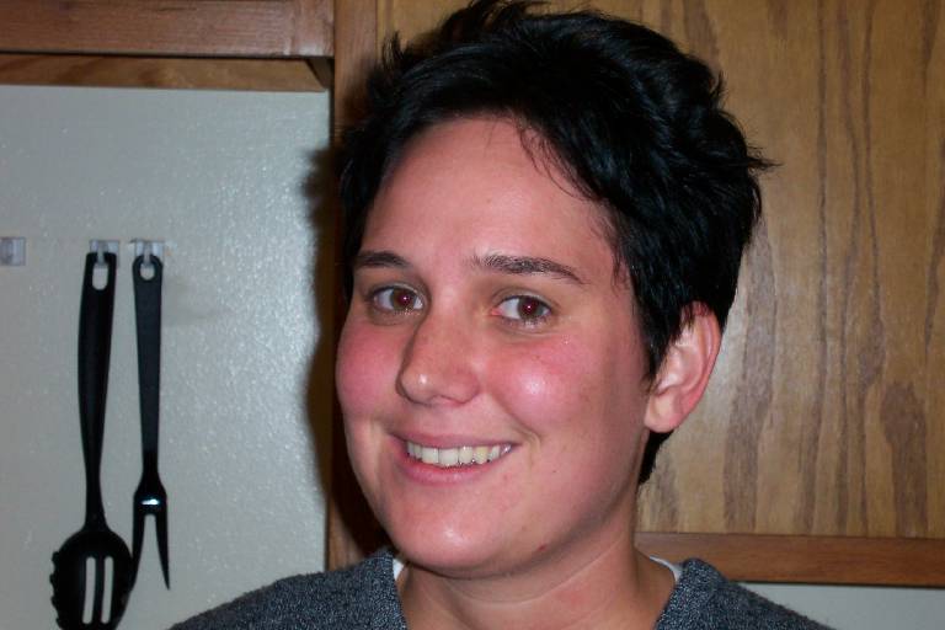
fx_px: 2756
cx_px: 472
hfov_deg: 19.5
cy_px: 315
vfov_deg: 13.0
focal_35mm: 105
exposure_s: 1/90
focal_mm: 21.2
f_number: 4.7
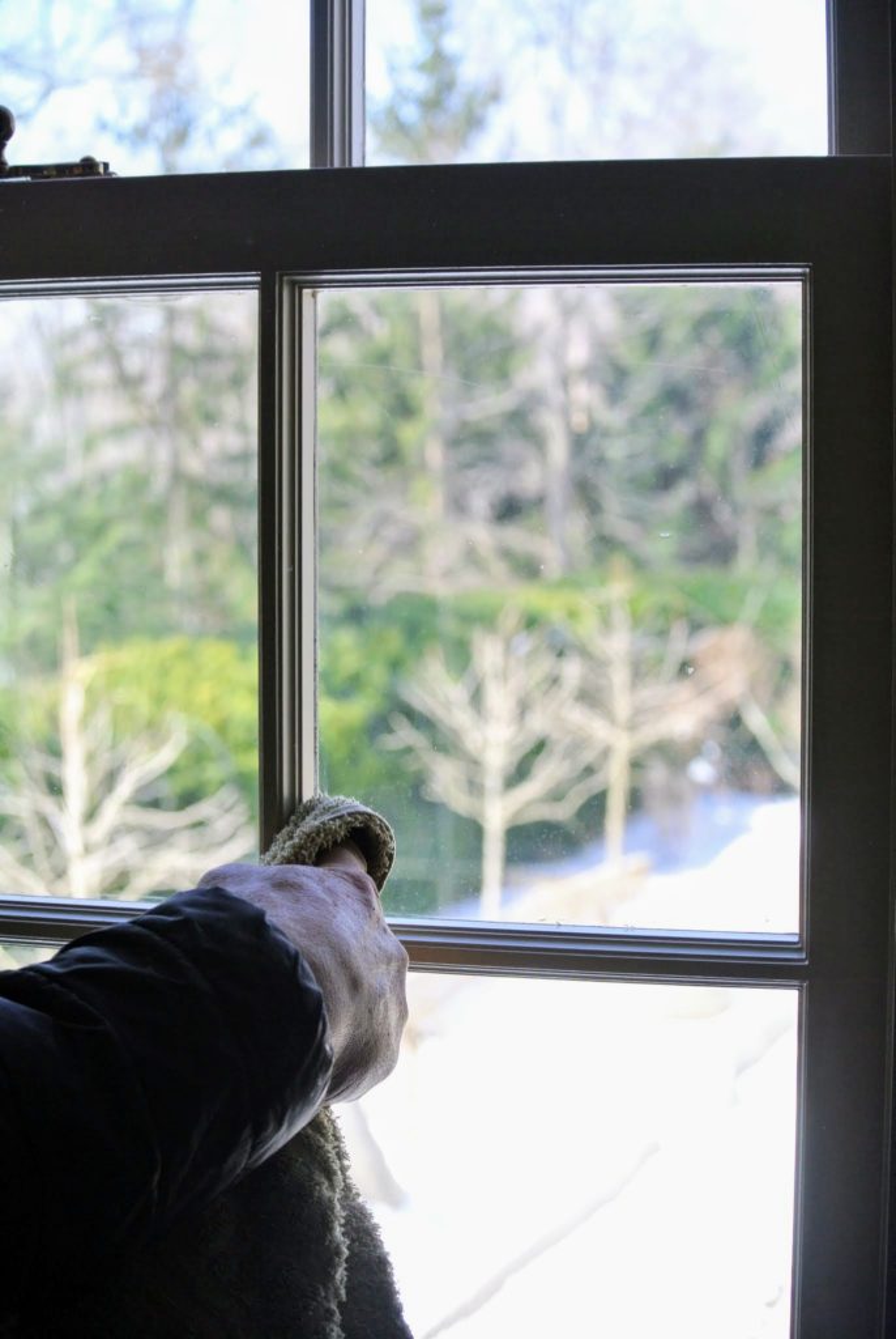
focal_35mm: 81
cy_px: 670
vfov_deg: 25.0
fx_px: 3014
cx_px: 448
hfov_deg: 16.9
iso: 100
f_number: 3.8
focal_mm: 30
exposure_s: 1/200
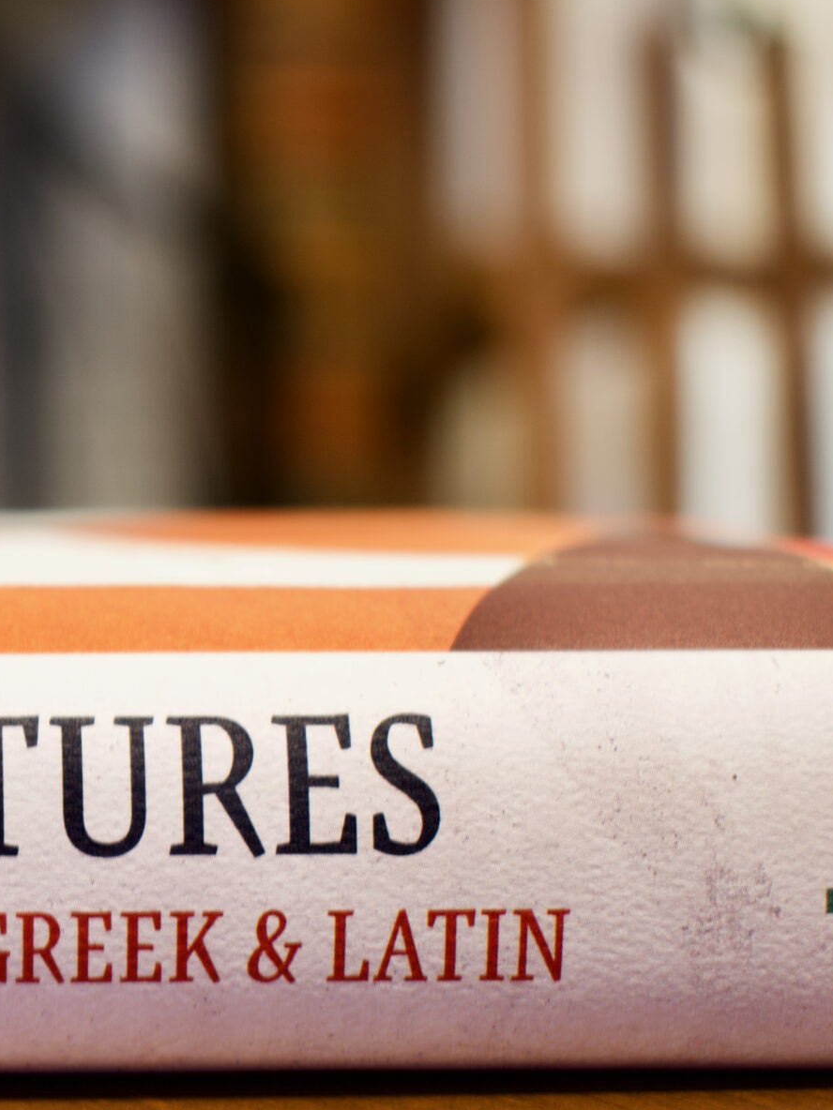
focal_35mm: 106
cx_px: -159
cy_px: 711
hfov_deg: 13.6
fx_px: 3401
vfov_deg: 18.5
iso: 100
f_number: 4.5
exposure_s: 1/1.3
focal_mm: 34
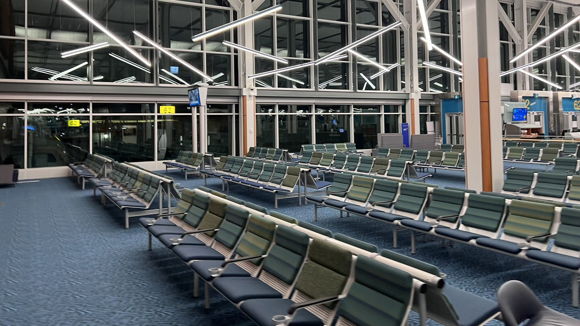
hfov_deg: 66.1
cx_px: 291
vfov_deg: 39.7
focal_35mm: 29
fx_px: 446
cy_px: 108
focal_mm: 5.7
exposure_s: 1/60
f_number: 1.5
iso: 100
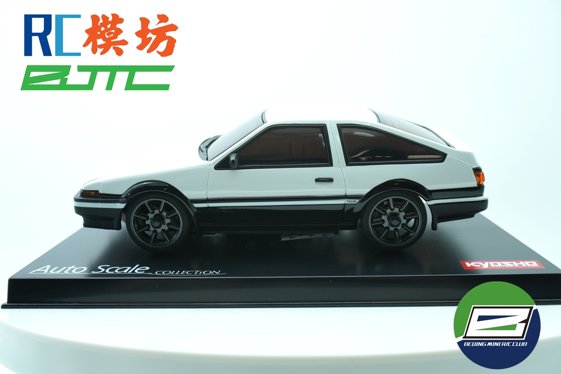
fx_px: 631
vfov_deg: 33.0
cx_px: 280
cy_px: 187
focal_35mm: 40
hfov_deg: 47.9
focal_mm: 27
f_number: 8
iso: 160
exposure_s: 1/50
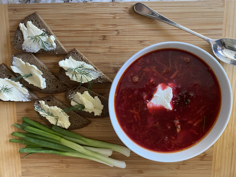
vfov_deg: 53.1
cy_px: 88
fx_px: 177
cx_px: 118
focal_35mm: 26
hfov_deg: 67.3
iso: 320
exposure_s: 1/60
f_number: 1.8
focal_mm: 4.25
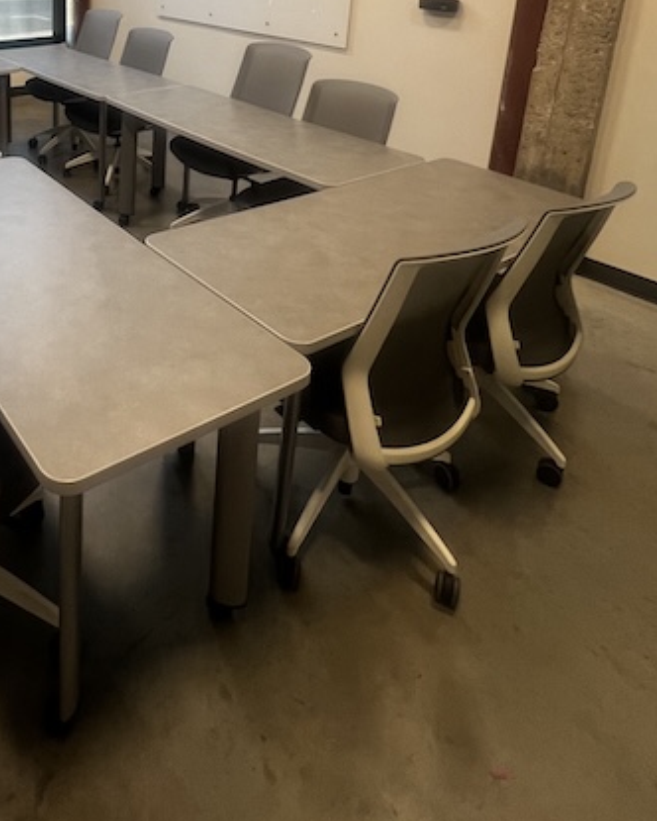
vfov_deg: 58.1
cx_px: 119
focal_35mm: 26
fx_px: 632
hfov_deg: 51.1
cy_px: 107
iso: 200
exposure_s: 1/120
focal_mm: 1.57
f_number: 1.8
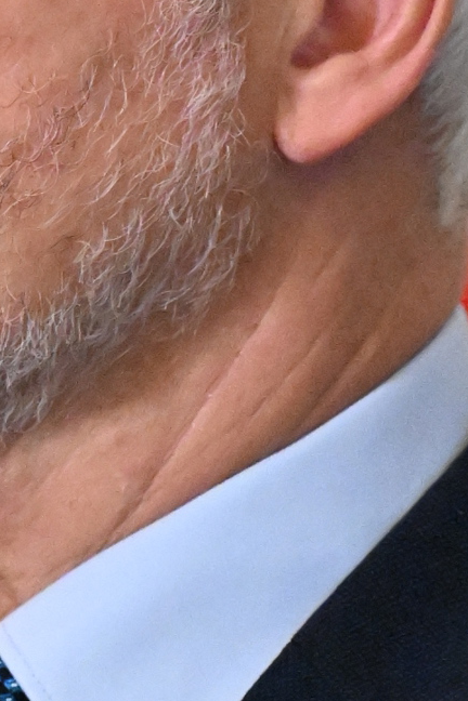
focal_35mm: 1056
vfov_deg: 2.0
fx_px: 20590
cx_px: 15
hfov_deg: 1.3
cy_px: 517
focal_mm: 190
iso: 16000
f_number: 4.5
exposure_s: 1/400
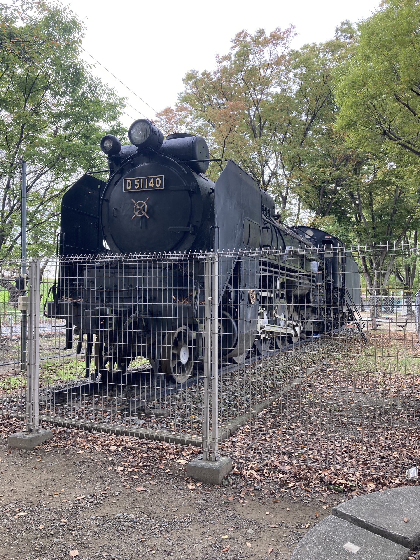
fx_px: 453
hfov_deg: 49.7
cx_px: 210
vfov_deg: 63.4
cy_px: 280
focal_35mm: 28
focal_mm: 3.99
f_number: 1.8
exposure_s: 1/121
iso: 40
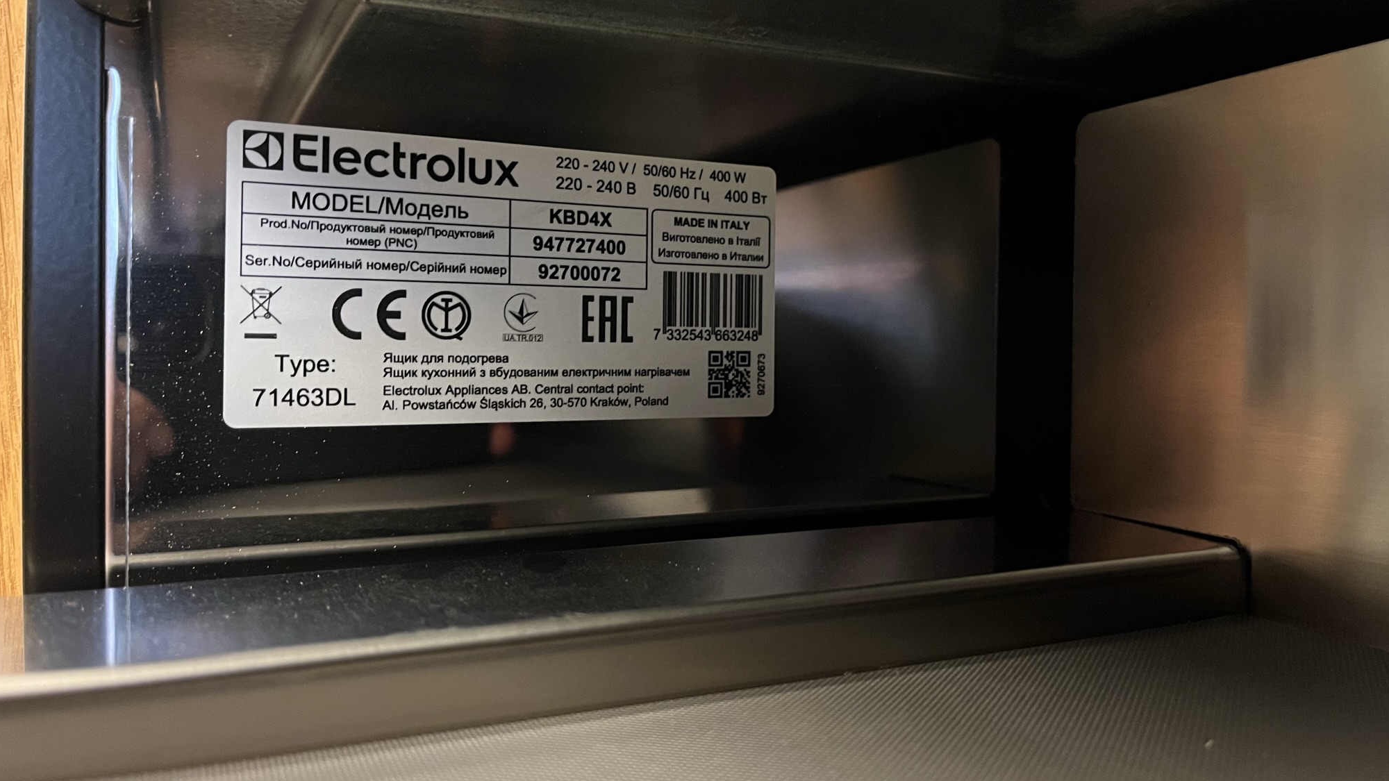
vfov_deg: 40.1
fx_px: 1068
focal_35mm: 29
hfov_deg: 66.1
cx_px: 703
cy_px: 344
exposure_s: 1/25
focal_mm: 5.1
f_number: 1.6
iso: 640
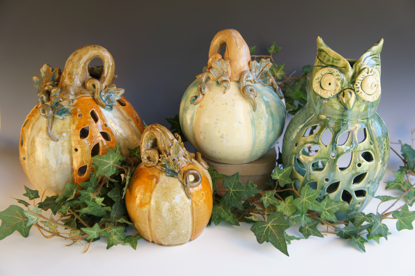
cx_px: 208
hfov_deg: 48.0
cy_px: 138
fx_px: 466
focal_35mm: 40
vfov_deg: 32.9
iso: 200
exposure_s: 1/60
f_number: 4.5
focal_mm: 27
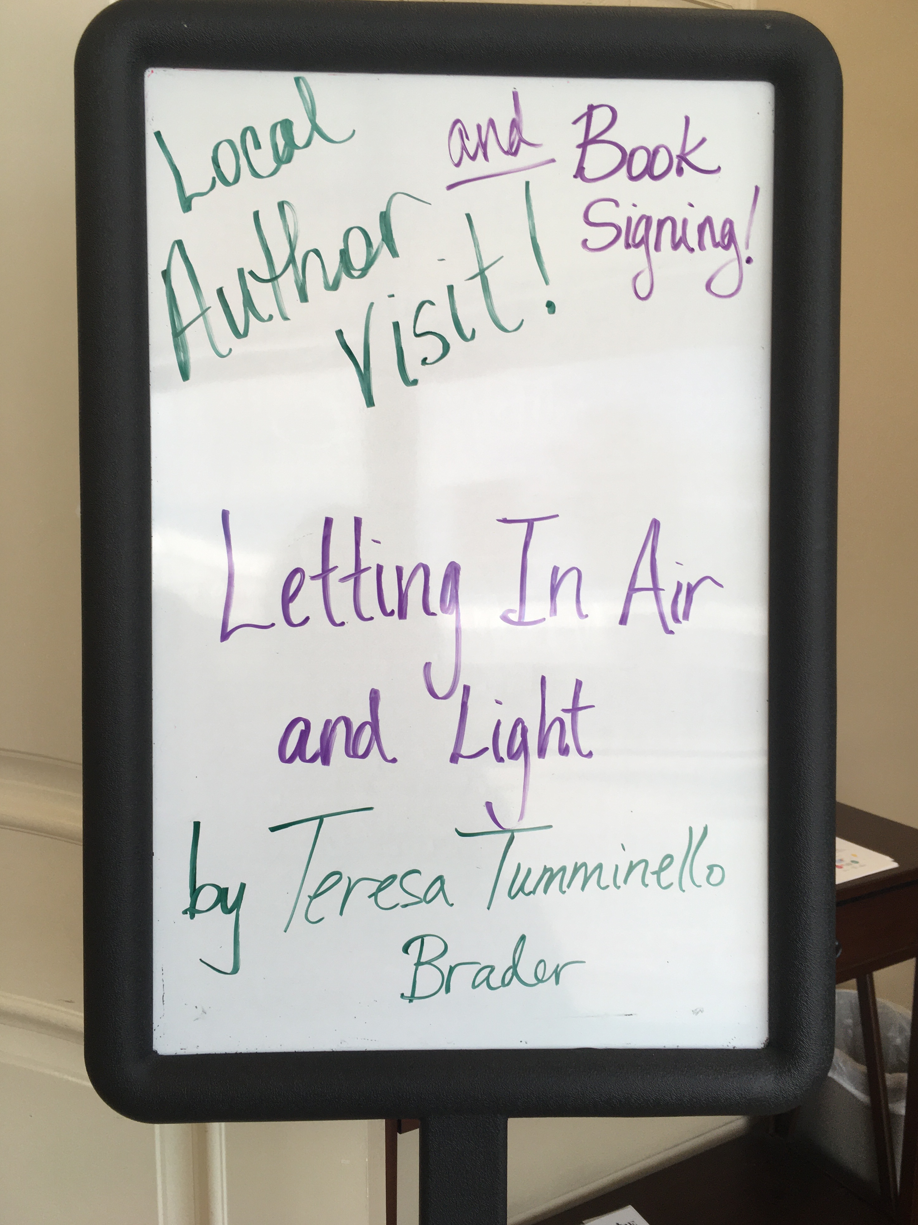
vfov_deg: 60.0
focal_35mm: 30
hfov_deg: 46.8
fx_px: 1061
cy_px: 607
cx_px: 467
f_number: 2.2
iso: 32
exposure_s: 1/120
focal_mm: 4.15
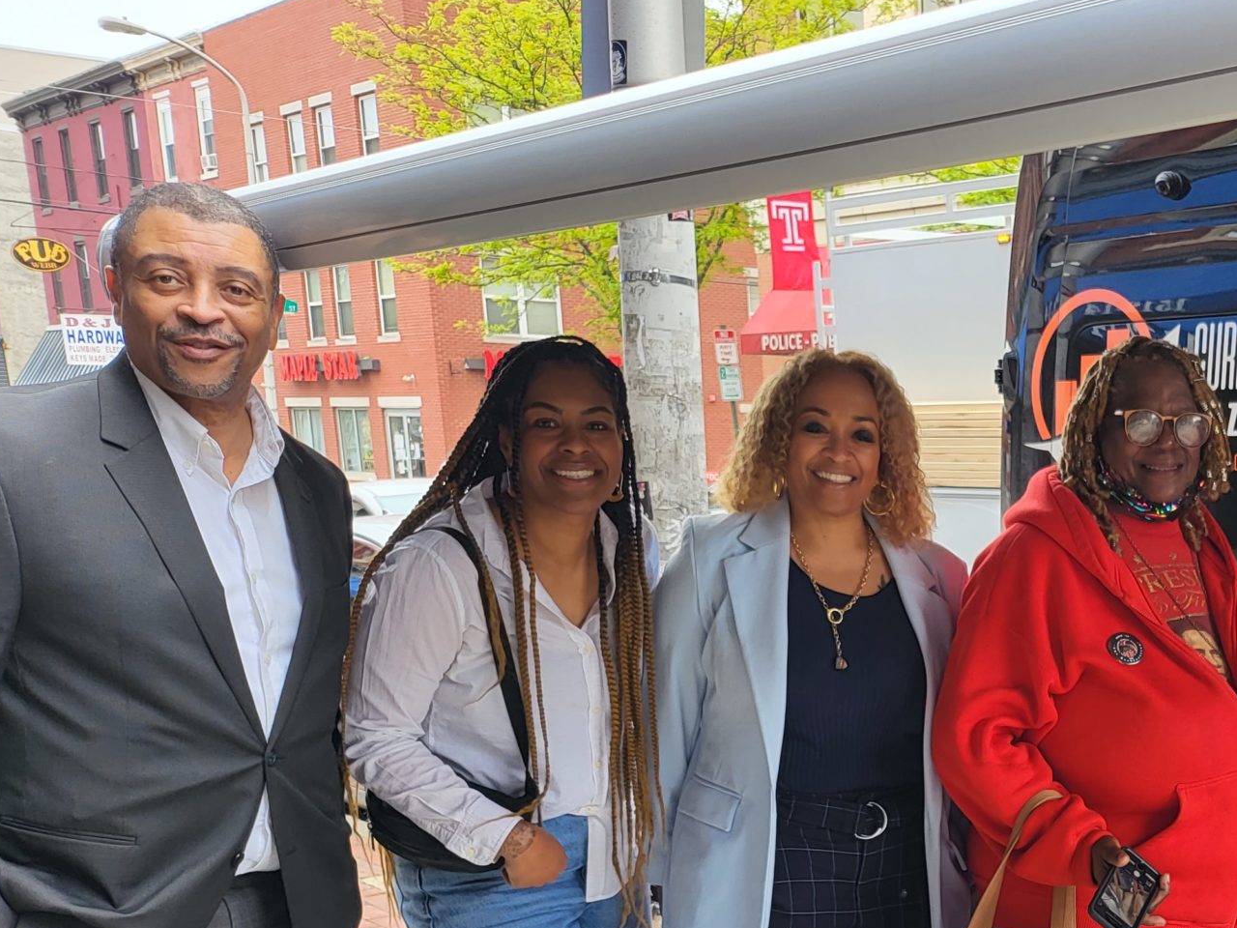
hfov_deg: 36.6
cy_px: 888
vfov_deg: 28.7
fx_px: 1715
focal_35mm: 48
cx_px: 1162
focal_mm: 5
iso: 40
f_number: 1.8
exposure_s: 1/202
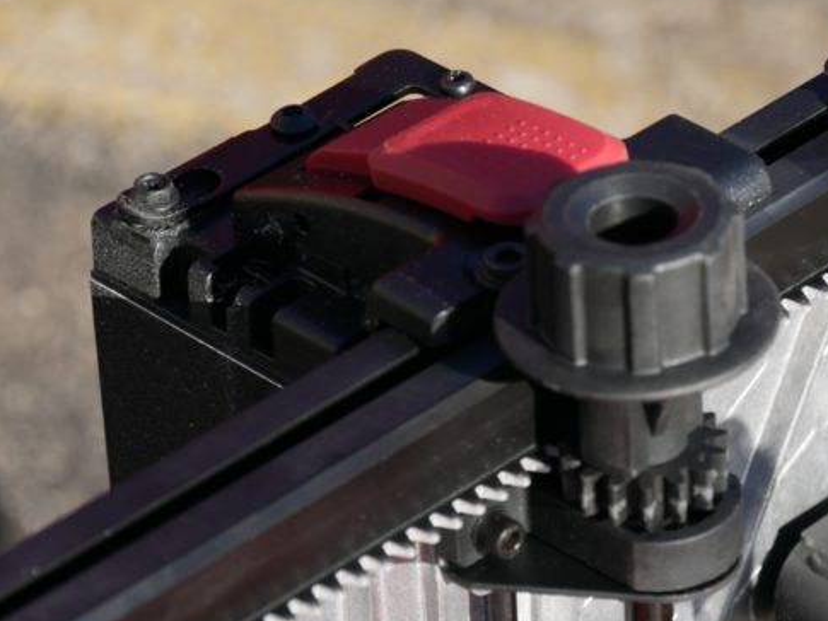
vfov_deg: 6.2
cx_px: 591
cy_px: 399
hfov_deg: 8.2
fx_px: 5766
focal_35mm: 241
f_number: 5.4
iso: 200
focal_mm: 84
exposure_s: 1/400
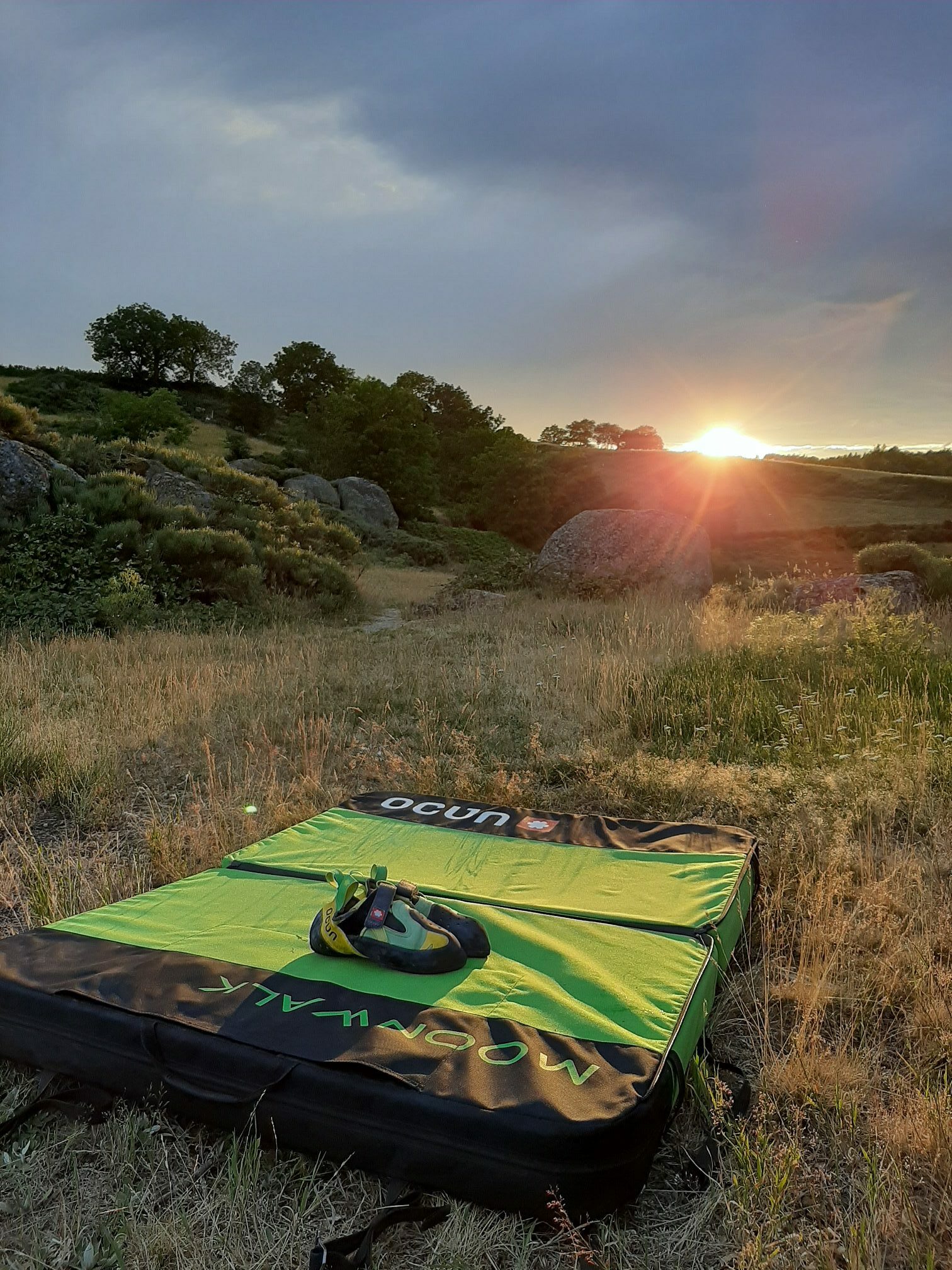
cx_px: 476
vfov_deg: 67.3
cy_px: 635
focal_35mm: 26
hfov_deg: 53.1
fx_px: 953
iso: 40
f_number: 1.7
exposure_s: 1/367
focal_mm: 3.93
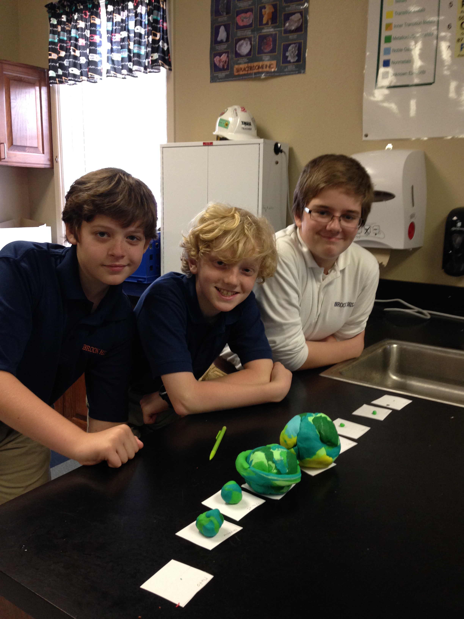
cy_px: 310
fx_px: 590
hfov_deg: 42.9
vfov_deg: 55.4
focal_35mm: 33
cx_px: 232
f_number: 2.4
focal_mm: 4.12
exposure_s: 1/20
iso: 160
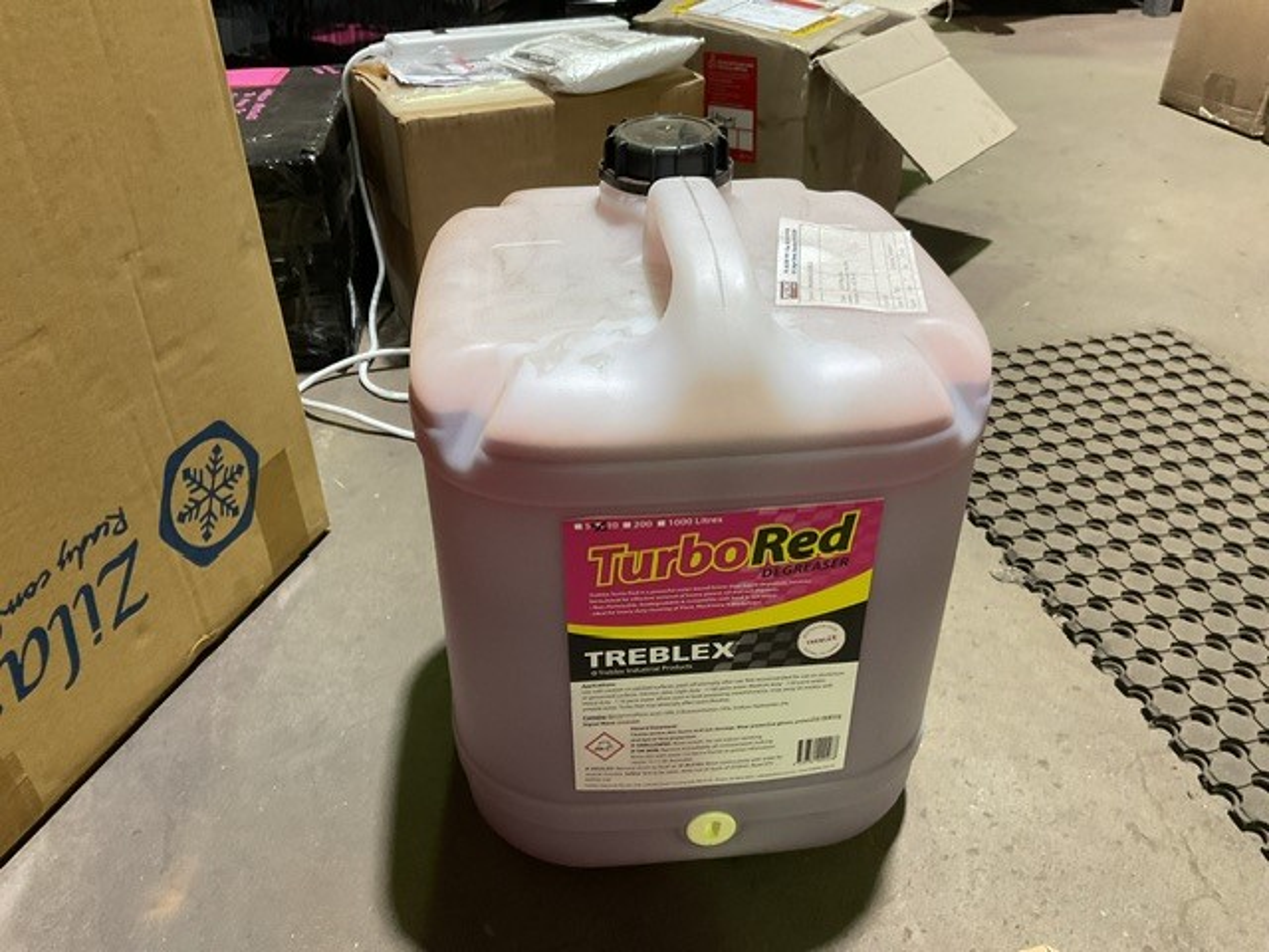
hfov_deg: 61.7
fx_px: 1063
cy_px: 476
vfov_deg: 48.2
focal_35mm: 29
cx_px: 634
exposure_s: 1/50
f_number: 1.8
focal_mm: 3
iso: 125
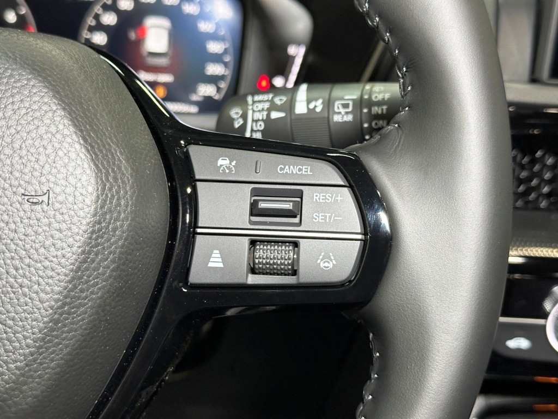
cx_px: 279
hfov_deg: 39.7
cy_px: 210
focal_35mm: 48
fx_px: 774
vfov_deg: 30.3
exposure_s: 1/40
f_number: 1.78
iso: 400
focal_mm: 6.86
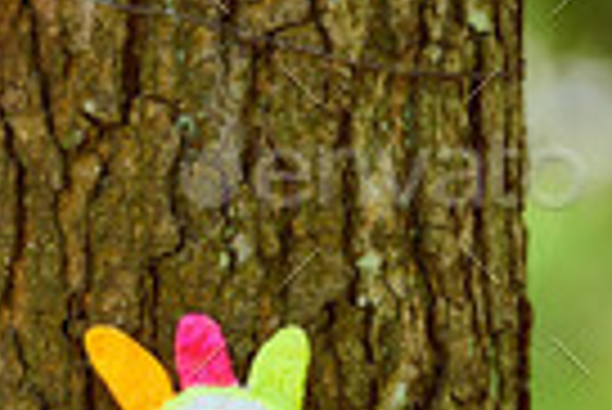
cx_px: -306
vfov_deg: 2.5
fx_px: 9564
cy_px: 385
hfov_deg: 3.7
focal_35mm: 562
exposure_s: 1/125
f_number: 2.8
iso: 320
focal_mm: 130
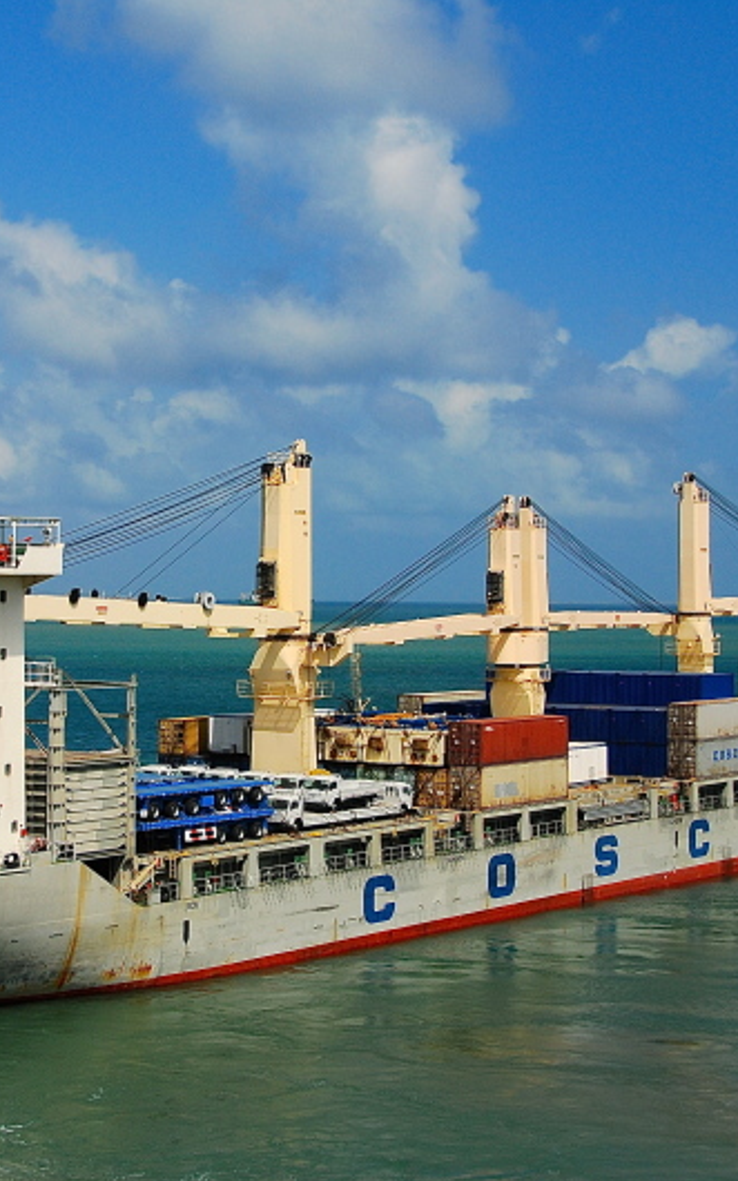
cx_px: 223
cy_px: 590
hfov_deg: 17.5
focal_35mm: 74
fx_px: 2383
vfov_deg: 27.9
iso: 200
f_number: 5.6
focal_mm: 32
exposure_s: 1/1600
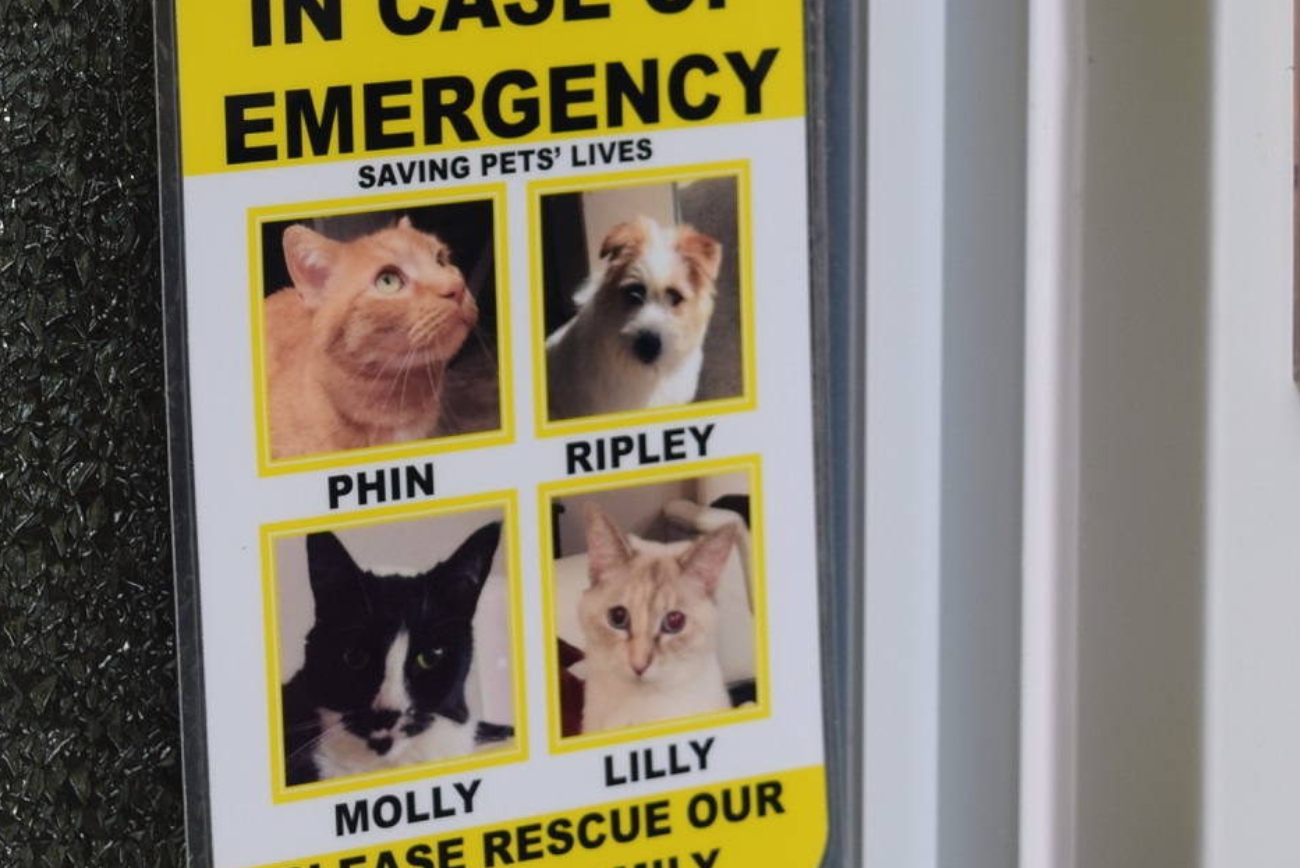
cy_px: 397
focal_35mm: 135
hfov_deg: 15.2
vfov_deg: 10.2
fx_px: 4877
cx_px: 529
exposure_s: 1/200
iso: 400
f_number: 7.1
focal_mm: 42
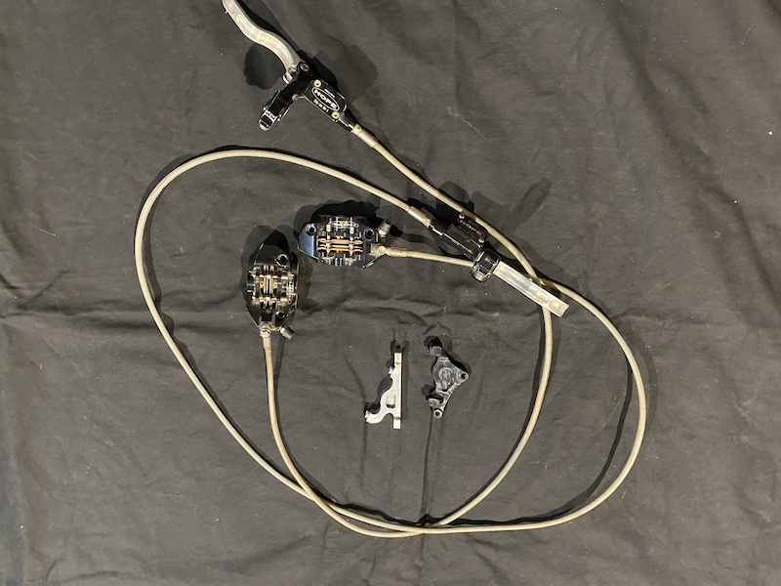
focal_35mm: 26
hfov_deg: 67.3
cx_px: 390
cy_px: 293
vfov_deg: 53.1
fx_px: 587
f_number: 1.8
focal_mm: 4.25
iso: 800
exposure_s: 1/30
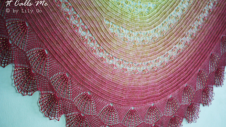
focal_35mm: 83
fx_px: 497
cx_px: 117
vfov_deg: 14.6
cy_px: 73
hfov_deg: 25.6
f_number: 2
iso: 400
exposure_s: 1/25
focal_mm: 50
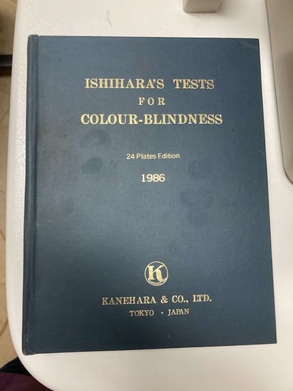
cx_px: 146
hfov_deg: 49.8
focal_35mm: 28
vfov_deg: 63.4
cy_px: 196
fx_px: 316
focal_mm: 3.99
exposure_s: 1/60
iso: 160
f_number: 1.8
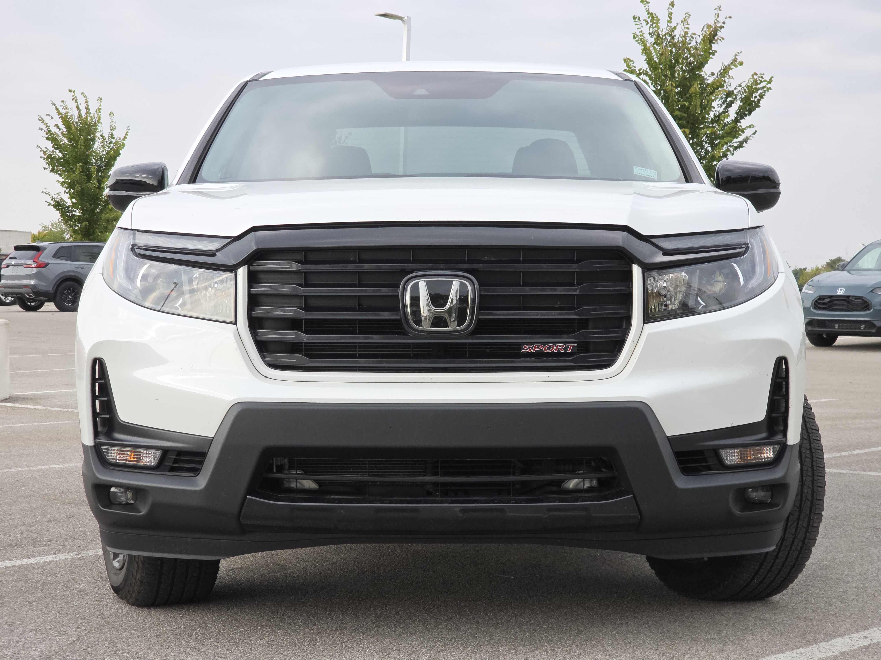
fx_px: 1756
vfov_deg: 21.3
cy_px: 330
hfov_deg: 28.2
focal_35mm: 69
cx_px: 440
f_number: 2.4
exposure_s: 1/449
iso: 50
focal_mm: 7.9
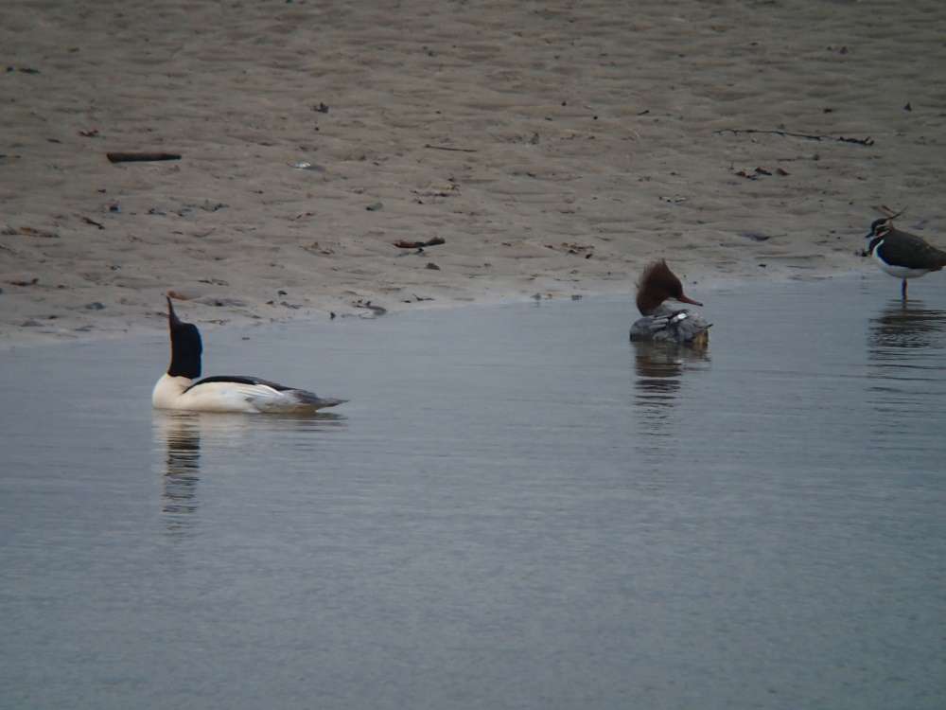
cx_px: 473
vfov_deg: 14.8
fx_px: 2733
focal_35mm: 100
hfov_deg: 19.6
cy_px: 355
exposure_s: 1/160
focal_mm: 18
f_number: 4.9
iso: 200
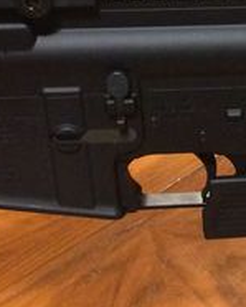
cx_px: 408
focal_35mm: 137
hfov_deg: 10.7
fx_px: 1246
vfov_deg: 14.0
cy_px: 128
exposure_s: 1/15
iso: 400
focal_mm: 4.15
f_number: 2.2
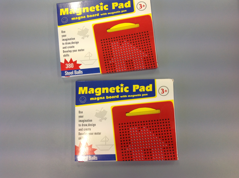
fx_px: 241
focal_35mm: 35
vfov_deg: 40.6
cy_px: 89
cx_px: 120
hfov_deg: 52.7
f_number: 2.4
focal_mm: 4.28
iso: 64
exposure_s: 1/60
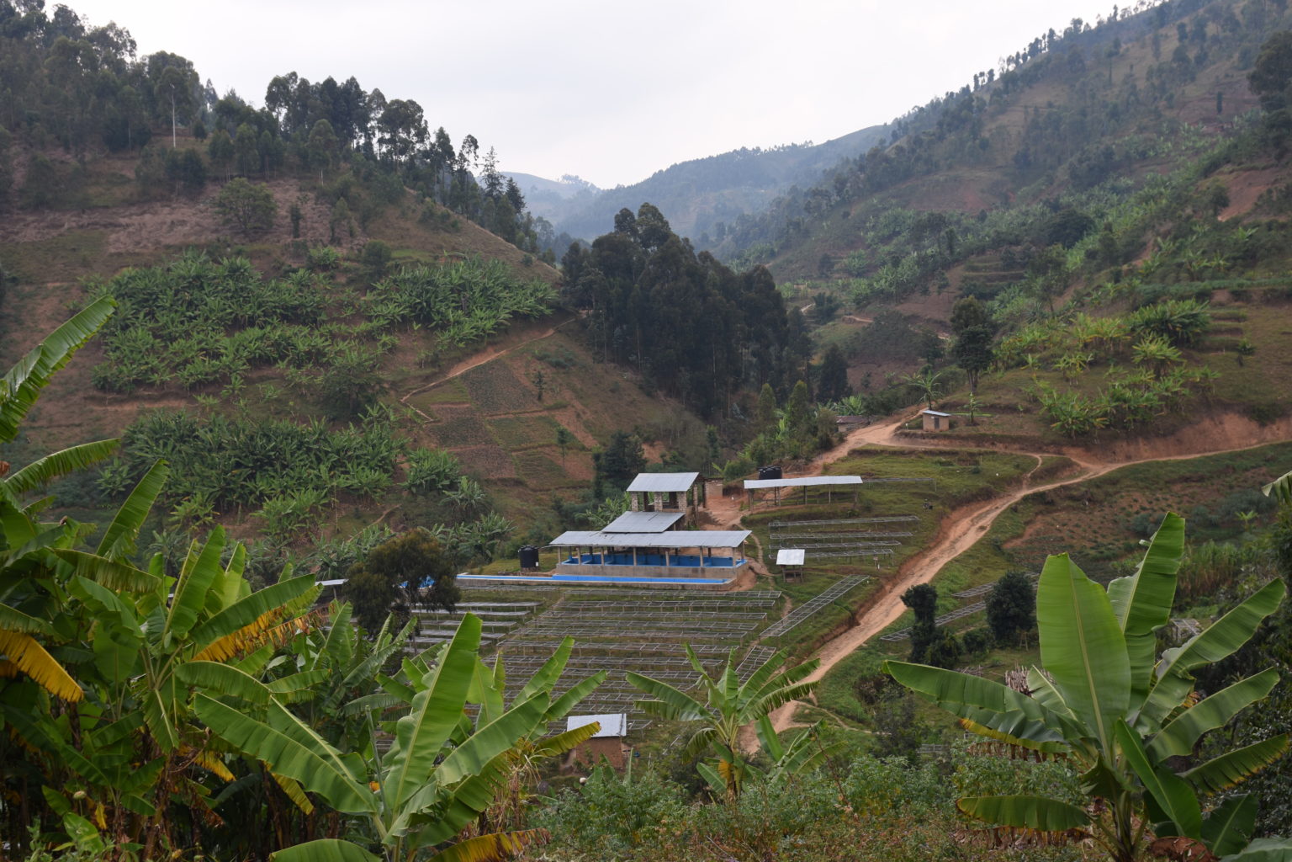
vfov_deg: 36.9
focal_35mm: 36
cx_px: 646
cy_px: 431
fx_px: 1292
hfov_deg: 53.1
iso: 100
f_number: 4
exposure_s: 1/60
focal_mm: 24
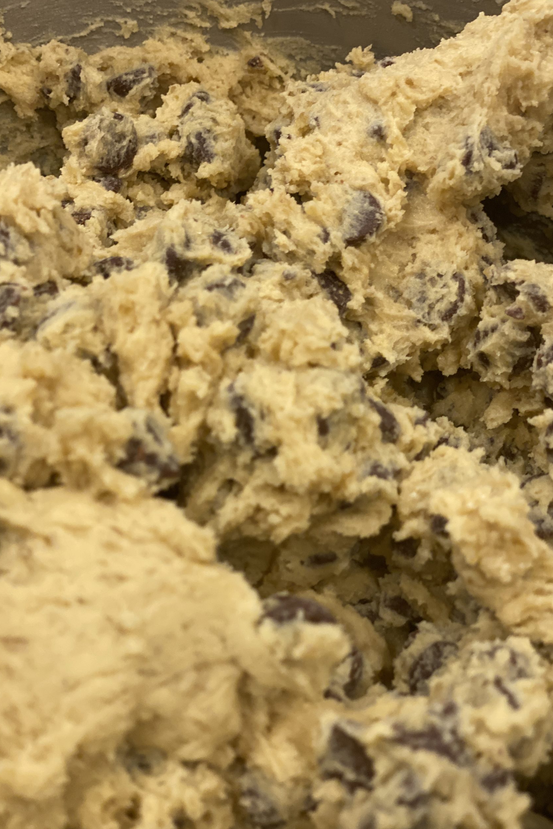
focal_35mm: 55
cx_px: 281
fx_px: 1267
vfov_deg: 36.2
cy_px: 419
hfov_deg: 24.6
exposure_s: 1/40
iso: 125
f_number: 2
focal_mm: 6
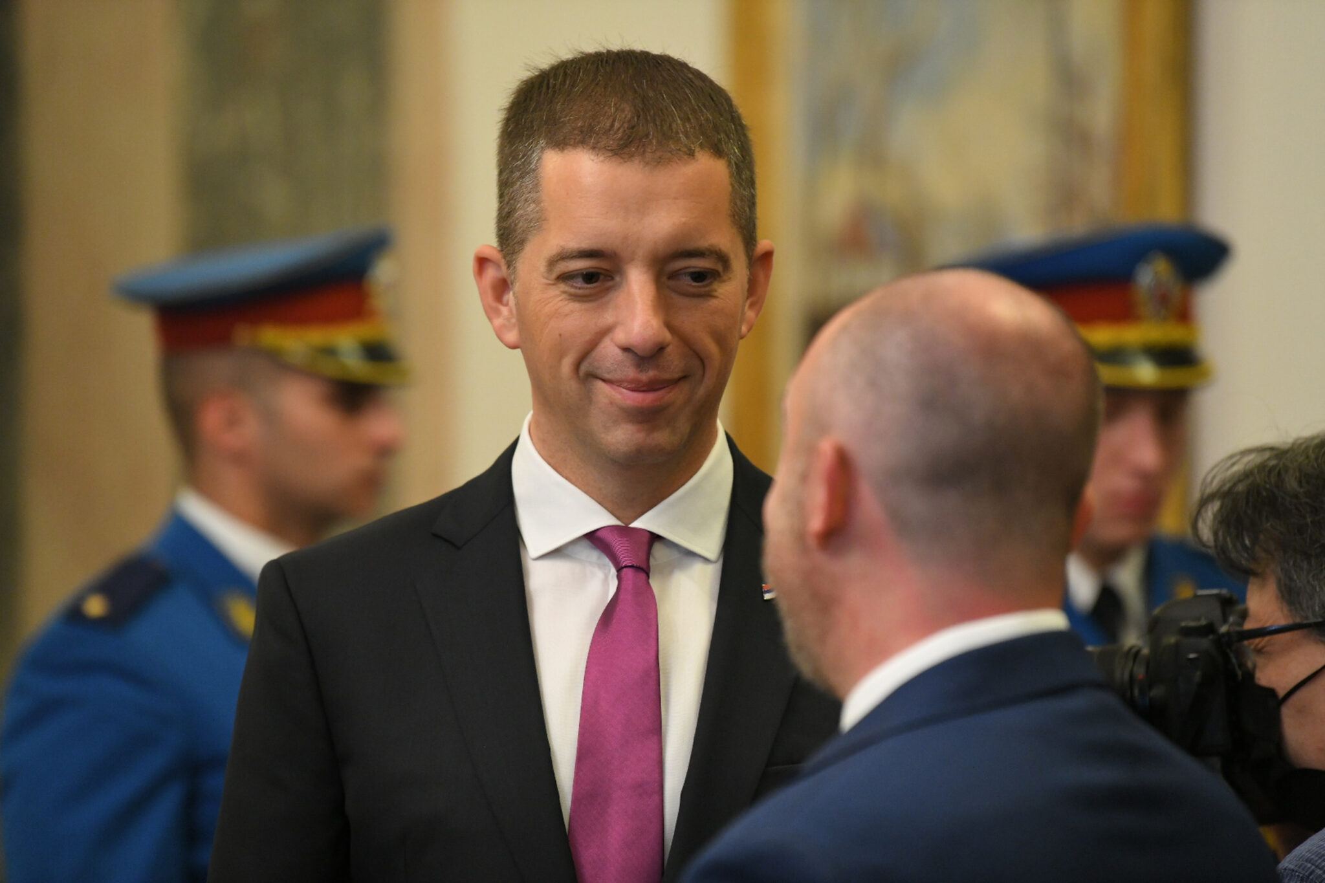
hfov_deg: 10.3
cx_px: 662
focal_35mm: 200
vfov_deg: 6.9
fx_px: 7360
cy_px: 442
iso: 4000
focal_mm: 200
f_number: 3.5
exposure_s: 1/200
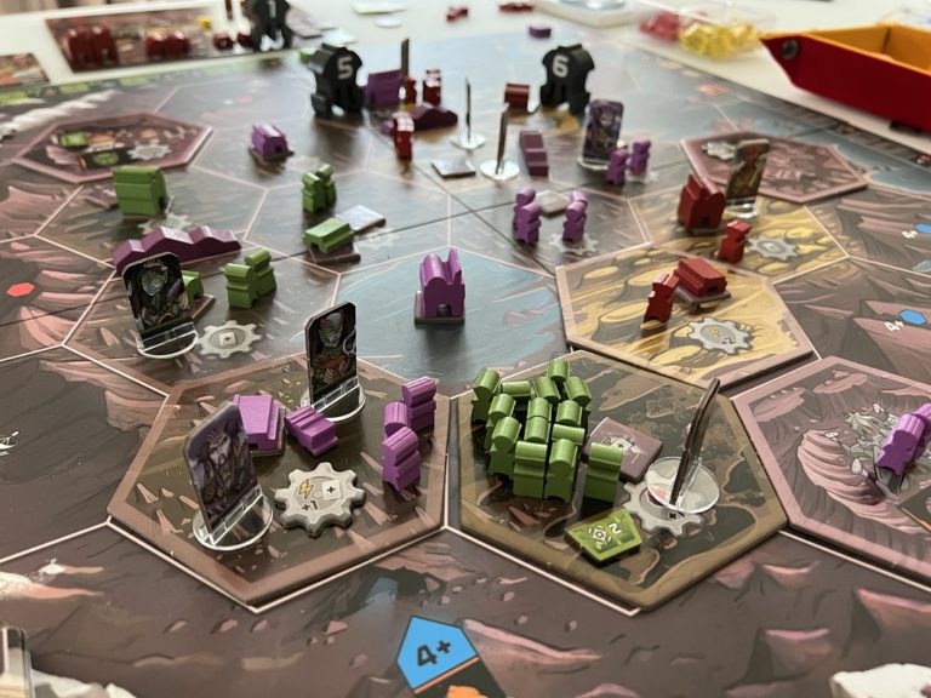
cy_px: 349
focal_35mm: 26
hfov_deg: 67.3
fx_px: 699
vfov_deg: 53.1
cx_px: 466
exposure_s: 1/60
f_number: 1.5
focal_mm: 5.7
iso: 400
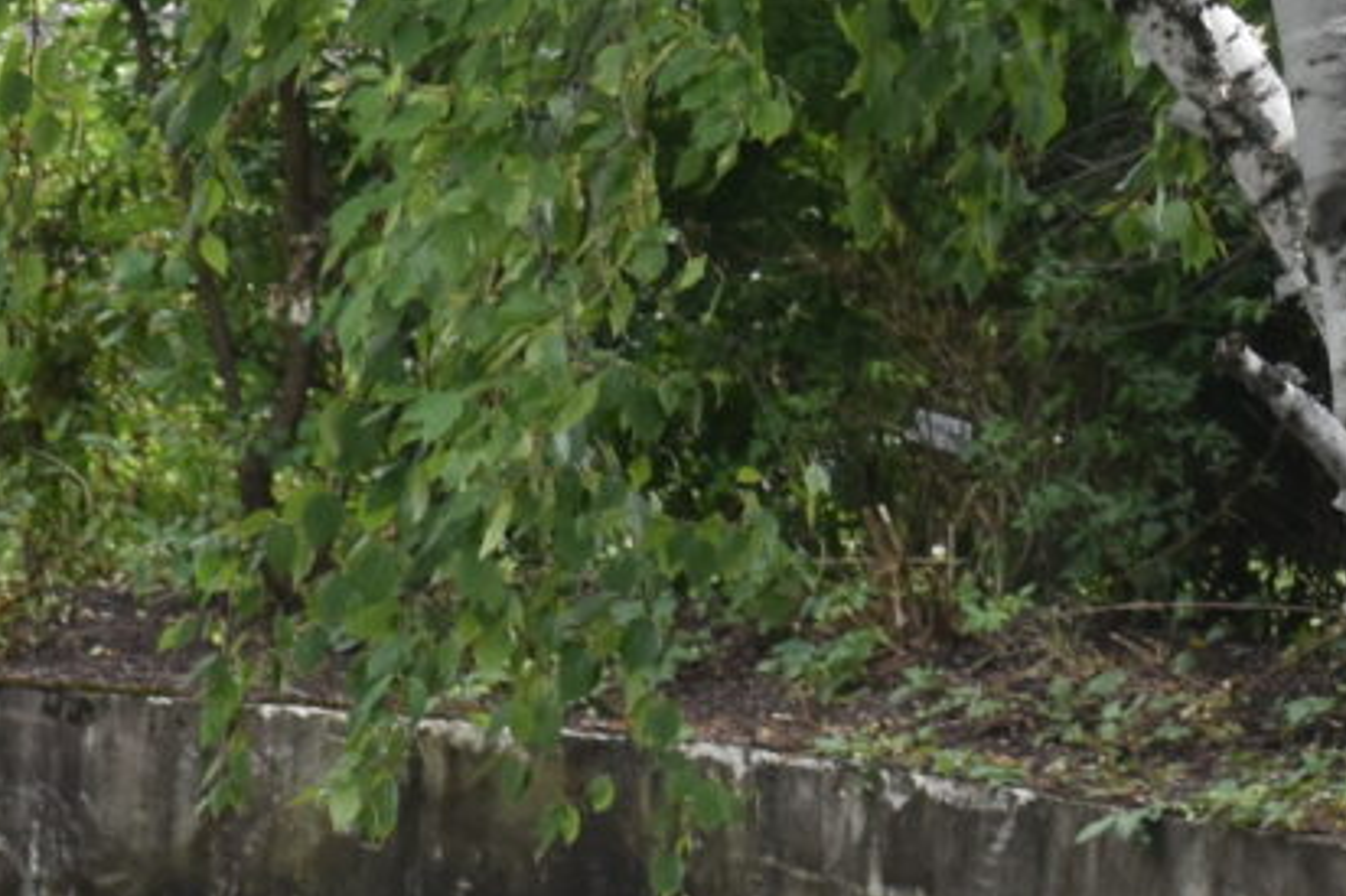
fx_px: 19471
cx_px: -1323
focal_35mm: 521
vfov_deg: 2.6
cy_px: 735
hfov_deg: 3.9
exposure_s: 1/500
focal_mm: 70
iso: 400
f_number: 5.6
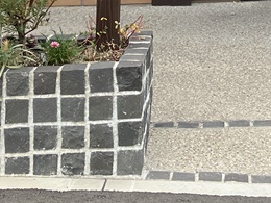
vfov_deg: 10.1
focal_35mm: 130
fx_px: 1018
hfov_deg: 14.8
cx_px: 304
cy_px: -266
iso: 32
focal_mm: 3.99
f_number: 1.8
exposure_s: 1/354
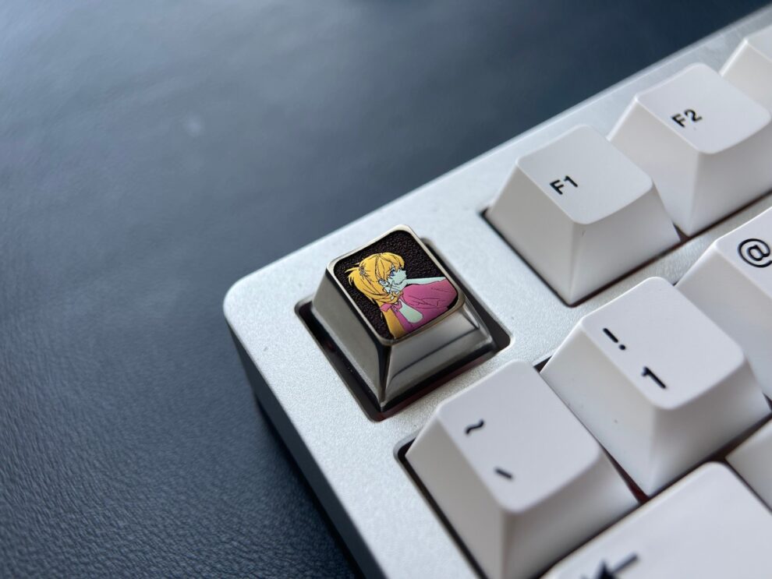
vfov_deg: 53.1
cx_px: 386
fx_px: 580
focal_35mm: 26
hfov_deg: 67.3
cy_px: 290
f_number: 1.6
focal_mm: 5.1
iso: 32
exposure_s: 1/153
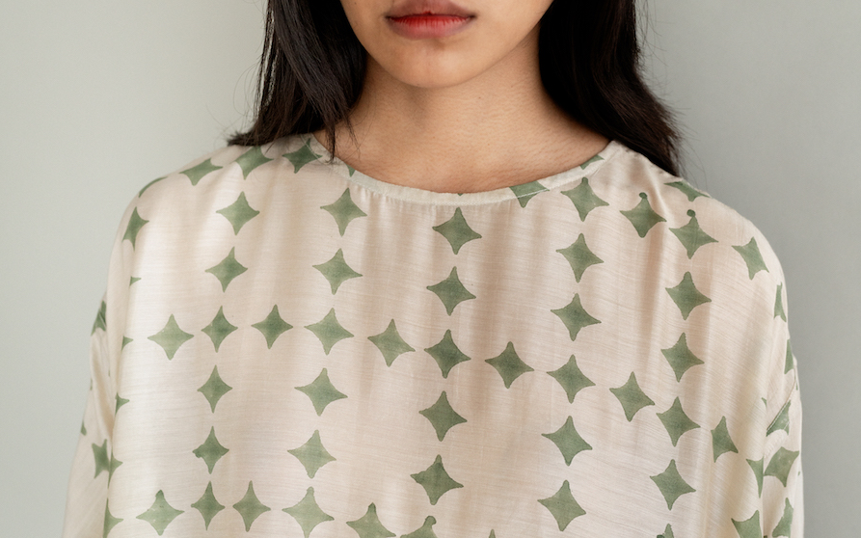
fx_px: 1807
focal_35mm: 77
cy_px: 203
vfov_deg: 16.9
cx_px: 431
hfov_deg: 26.8
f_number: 2.8
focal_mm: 50
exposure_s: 1/100
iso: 400
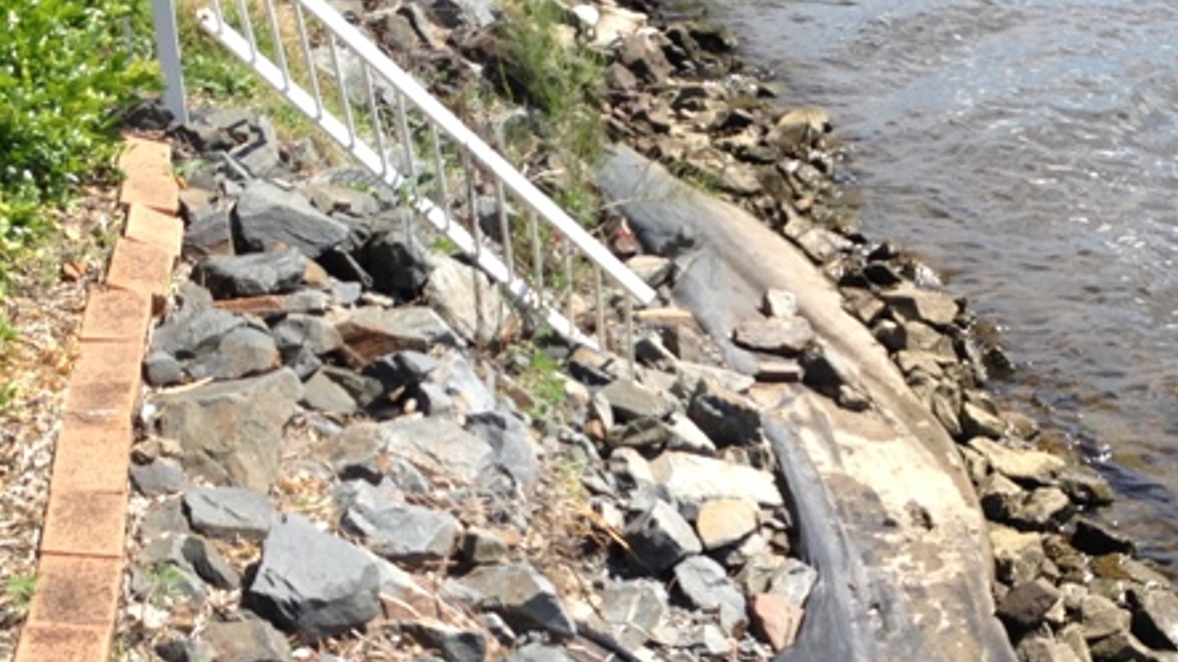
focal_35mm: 74
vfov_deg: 16.2
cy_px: 508
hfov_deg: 28.2
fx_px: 2311
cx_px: 860
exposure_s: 1/1284
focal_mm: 4.28
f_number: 2.4
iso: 50
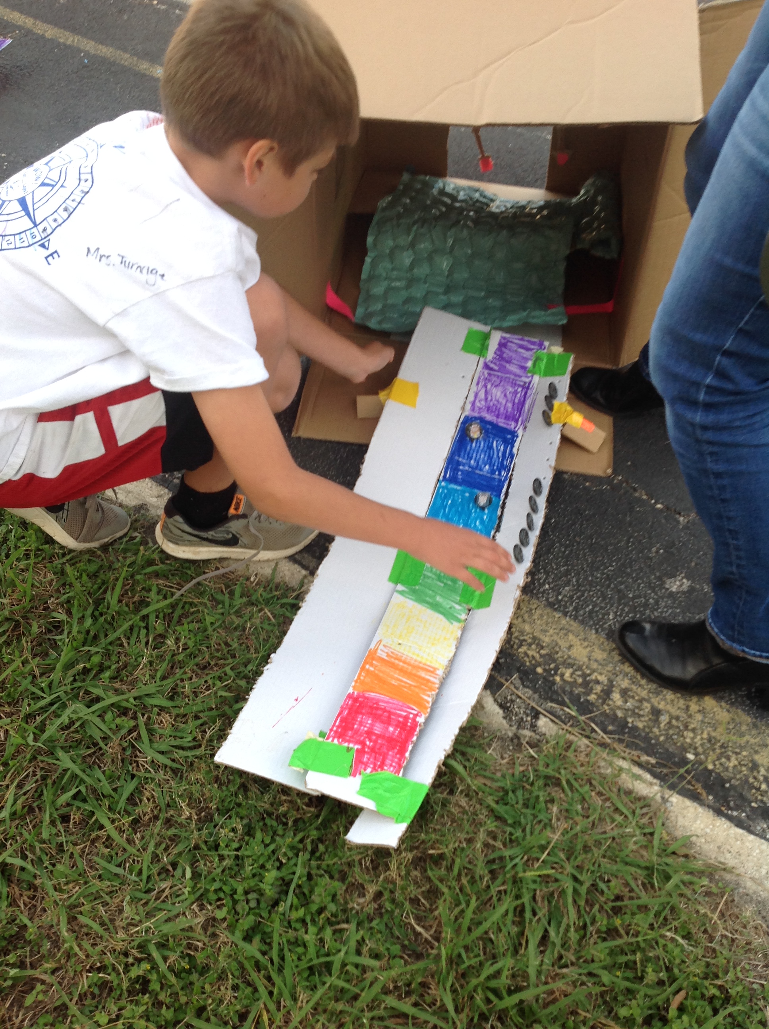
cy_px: 514
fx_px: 1039
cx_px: 384
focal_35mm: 35
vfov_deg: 52.7
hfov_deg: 40.6
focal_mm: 4.28
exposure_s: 1/142
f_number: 2.4
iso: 50
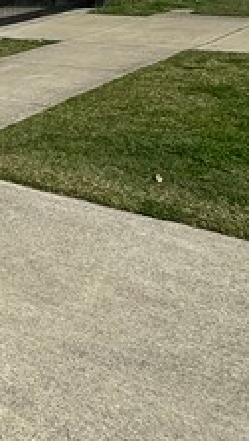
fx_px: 819
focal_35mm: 70
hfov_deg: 13.9
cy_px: 51
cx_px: -287
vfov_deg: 29.0
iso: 50
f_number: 2.2
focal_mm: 2.22
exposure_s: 1/3390
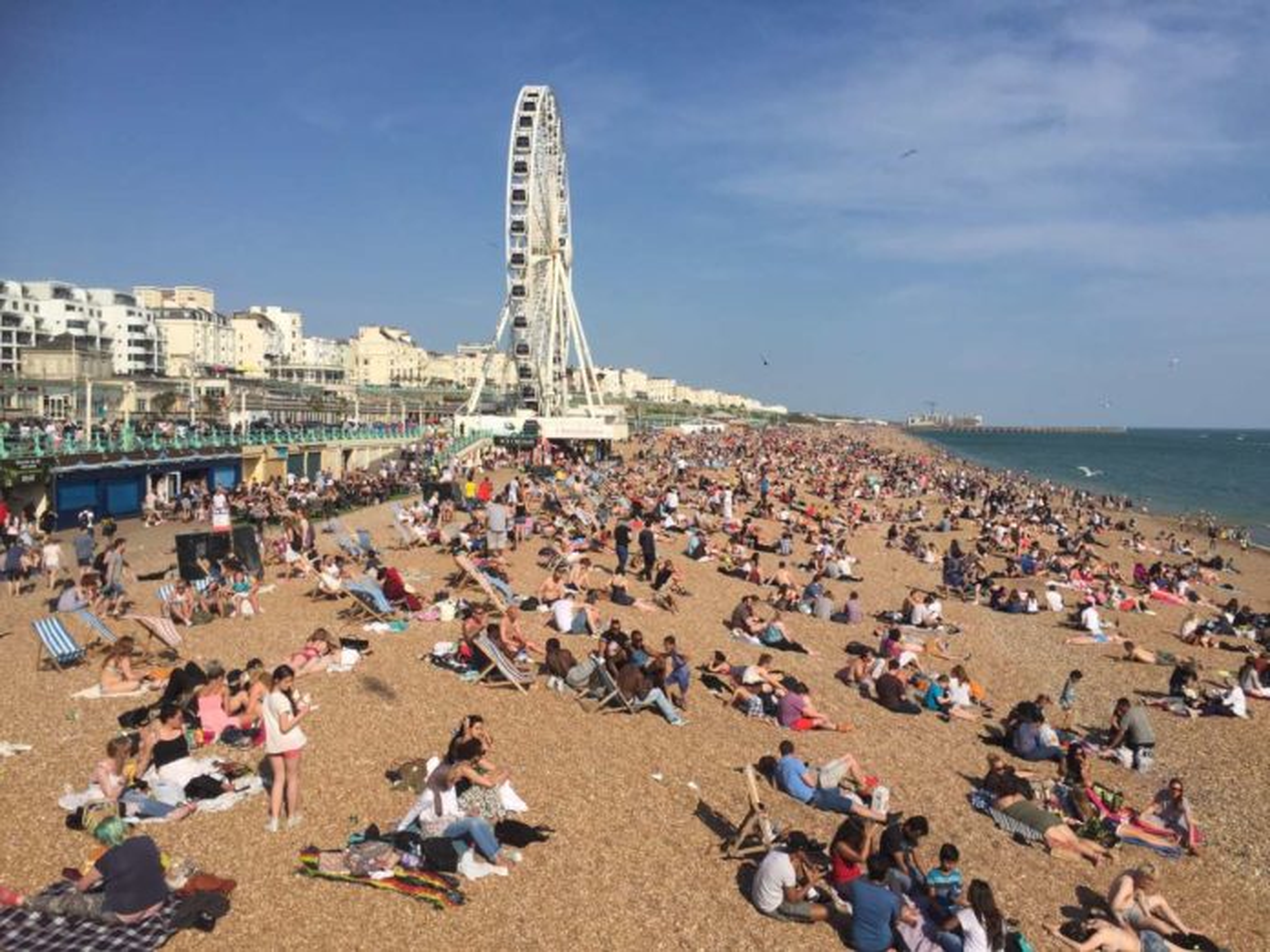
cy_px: 476
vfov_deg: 48.2
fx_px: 1064
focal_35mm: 29
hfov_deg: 61.7
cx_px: 635
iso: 32
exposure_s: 1/3597
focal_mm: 4.15
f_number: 2.2
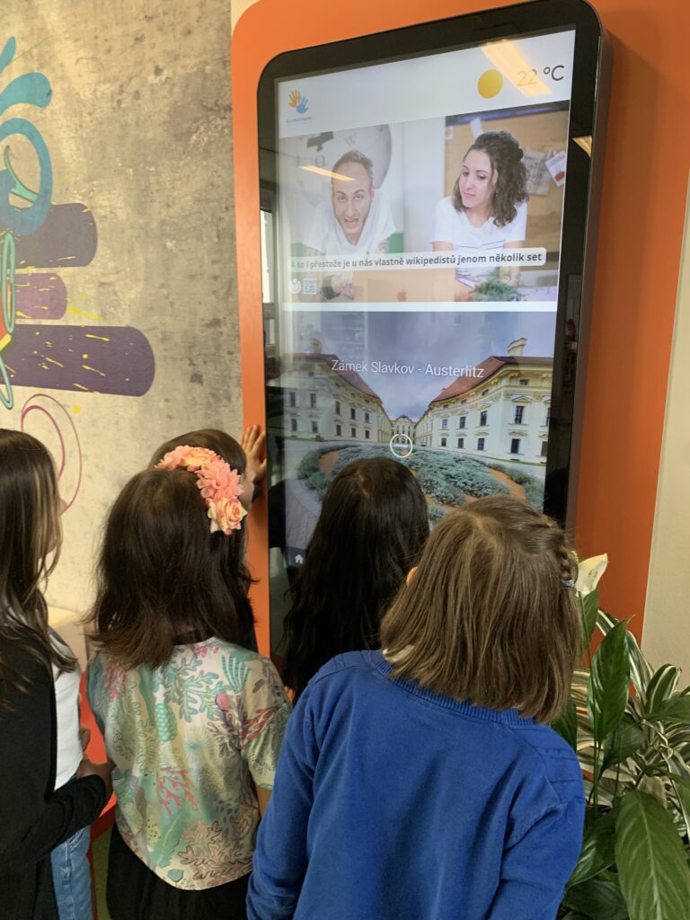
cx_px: 345
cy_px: 460
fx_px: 691
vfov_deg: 67.3
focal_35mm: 26
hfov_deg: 53.1
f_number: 1.8
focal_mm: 4.25
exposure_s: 1/100
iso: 80
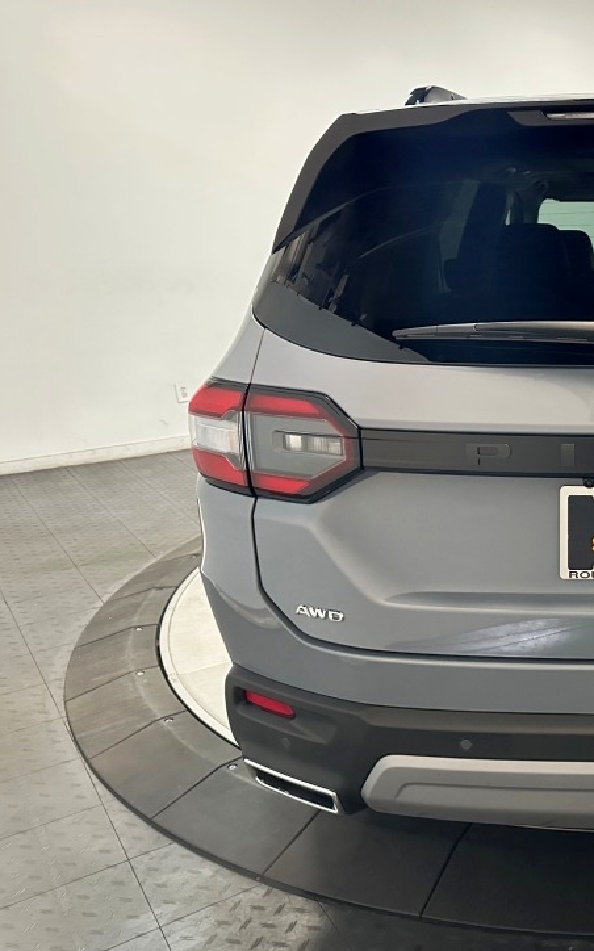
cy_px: 486
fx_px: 933
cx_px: 661
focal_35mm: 36
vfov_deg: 54.0
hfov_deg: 31.2
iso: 500
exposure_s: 1/60
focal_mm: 6.86
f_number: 1.78
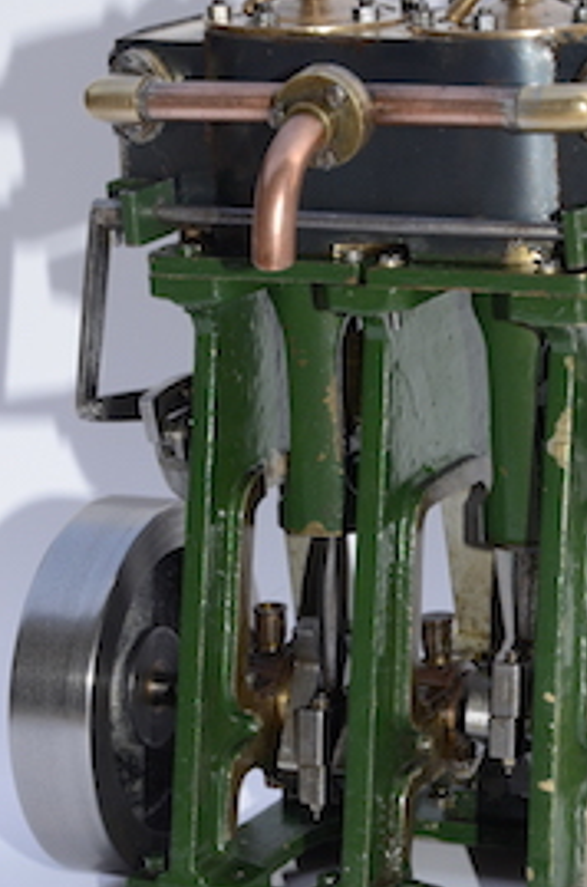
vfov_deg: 11.3
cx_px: 425
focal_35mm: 182
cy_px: 462
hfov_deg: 7.5
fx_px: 4474
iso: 800
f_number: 13
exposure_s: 1/250
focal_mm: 80
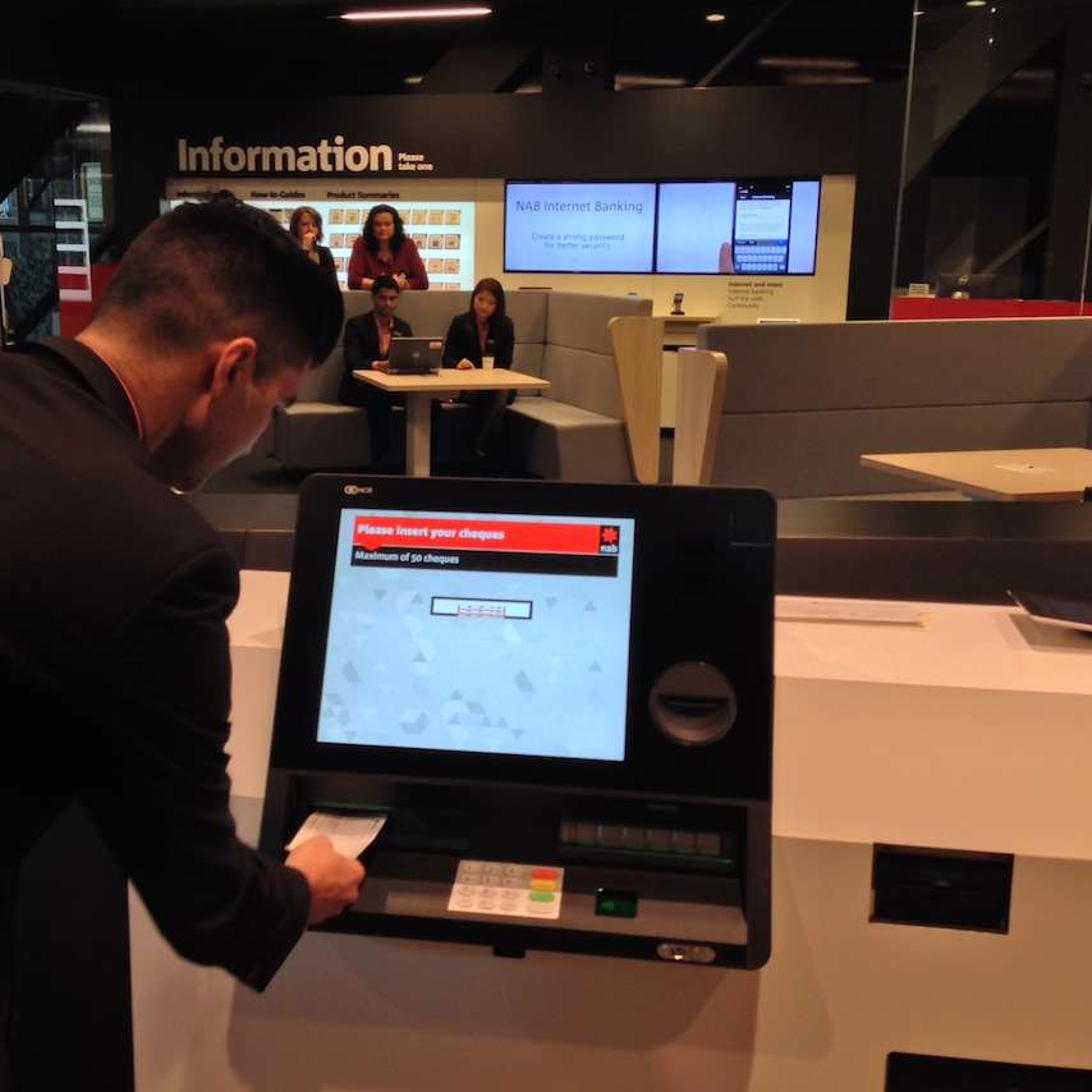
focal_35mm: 41
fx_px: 1463
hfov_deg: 40.8
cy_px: 523
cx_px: 450
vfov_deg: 40.9
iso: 64
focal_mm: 4.12
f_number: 2.4
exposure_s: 1/30
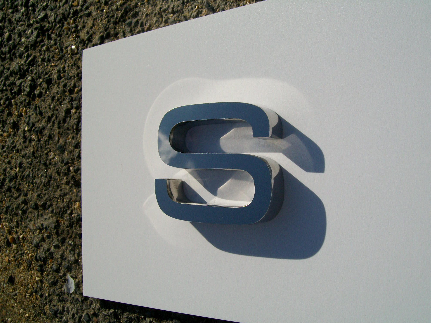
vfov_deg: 40.7
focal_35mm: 35
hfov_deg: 52.6
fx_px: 436
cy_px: 163
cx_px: 220
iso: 64
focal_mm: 6.1
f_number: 4.9
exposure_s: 1/1000
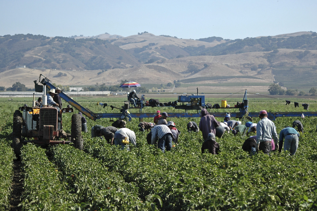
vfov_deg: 11.7
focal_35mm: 117
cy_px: 106
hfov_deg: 17.5
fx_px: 1029
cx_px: 153
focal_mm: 70
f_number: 4
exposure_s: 1/1250
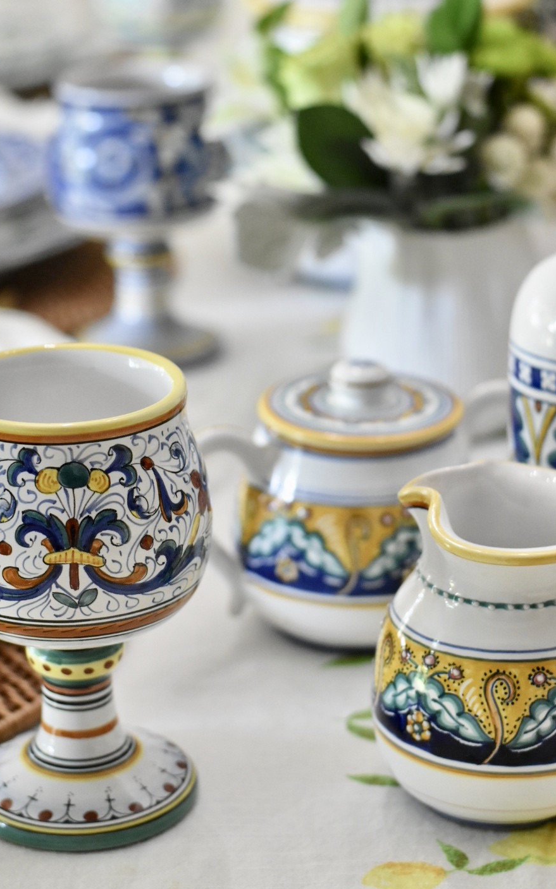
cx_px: 252
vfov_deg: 23.5
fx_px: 2134
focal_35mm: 88
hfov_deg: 14.8
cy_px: 399
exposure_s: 1/125
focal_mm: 50
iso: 2500
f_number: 2.5
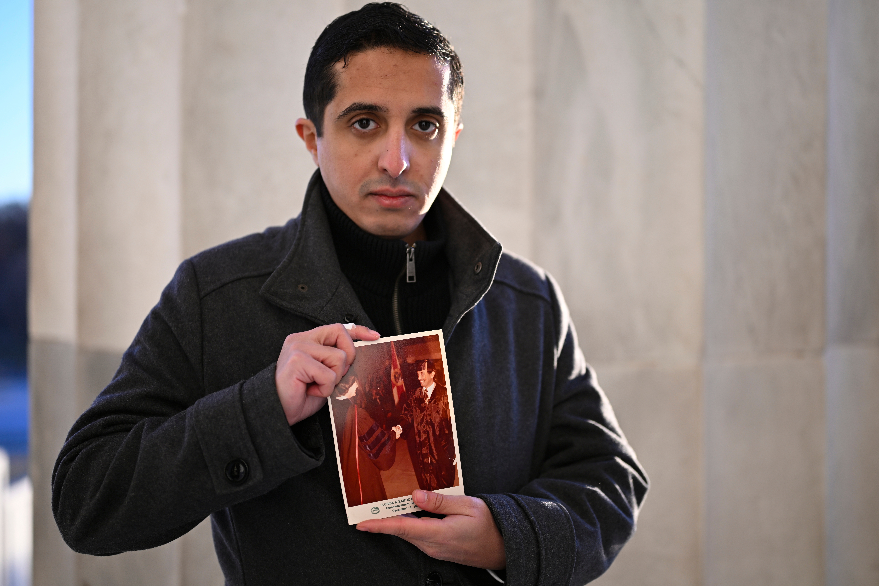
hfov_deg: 39.6
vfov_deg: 27.0
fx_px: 1221
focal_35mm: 50
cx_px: 440
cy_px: 293
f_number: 1.8
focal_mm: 50
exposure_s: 1/1000
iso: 200
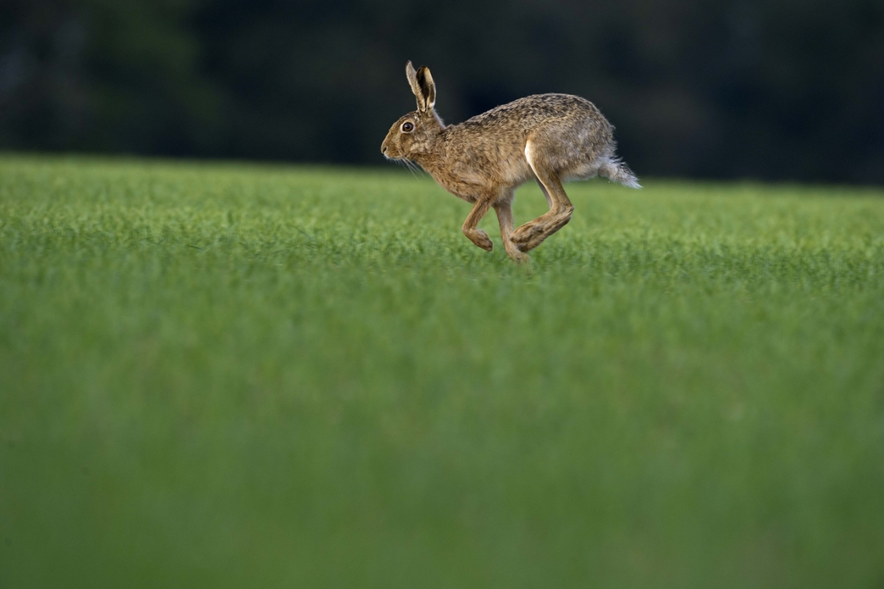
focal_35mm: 500
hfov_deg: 4.1
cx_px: 442
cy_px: 294
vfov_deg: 2.7
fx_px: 12271
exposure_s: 1/640
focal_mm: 500
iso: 640
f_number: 6.3
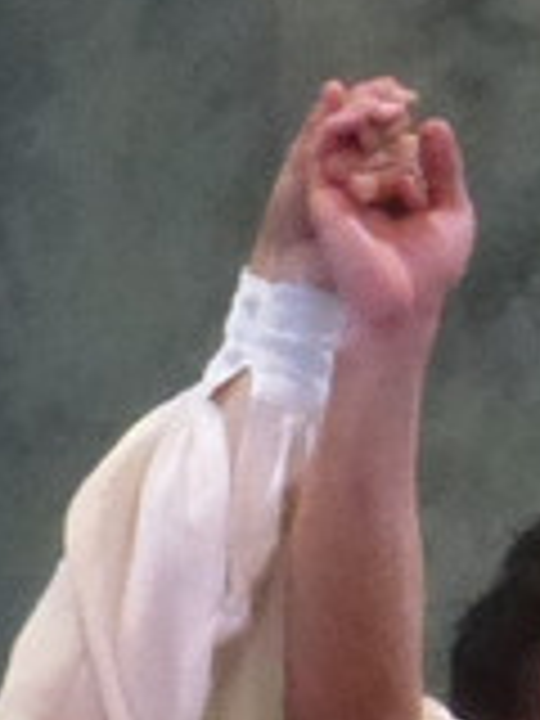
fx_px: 10587
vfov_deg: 3.9
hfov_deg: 2.9
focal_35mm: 509
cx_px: 70
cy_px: 1480
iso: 800
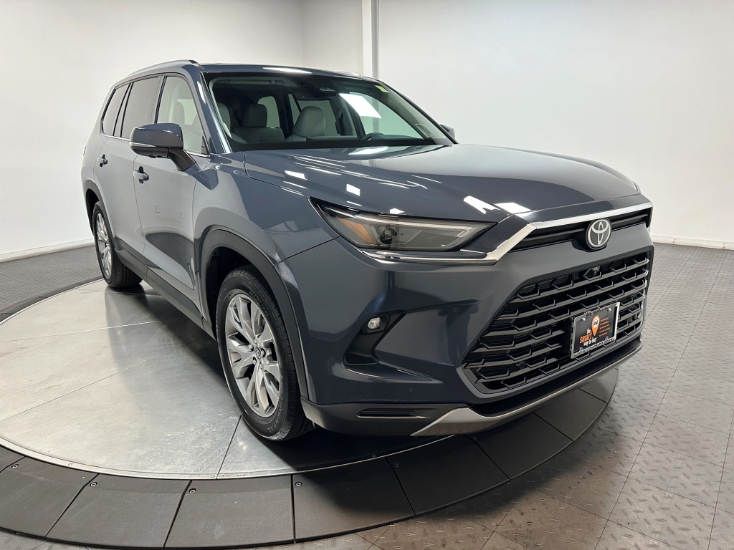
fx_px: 509
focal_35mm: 24
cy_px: 275
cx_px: 367
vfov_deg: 56.8
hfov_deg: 71.6
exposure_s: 1/60
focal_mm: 6.86
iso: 400
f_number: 1.78
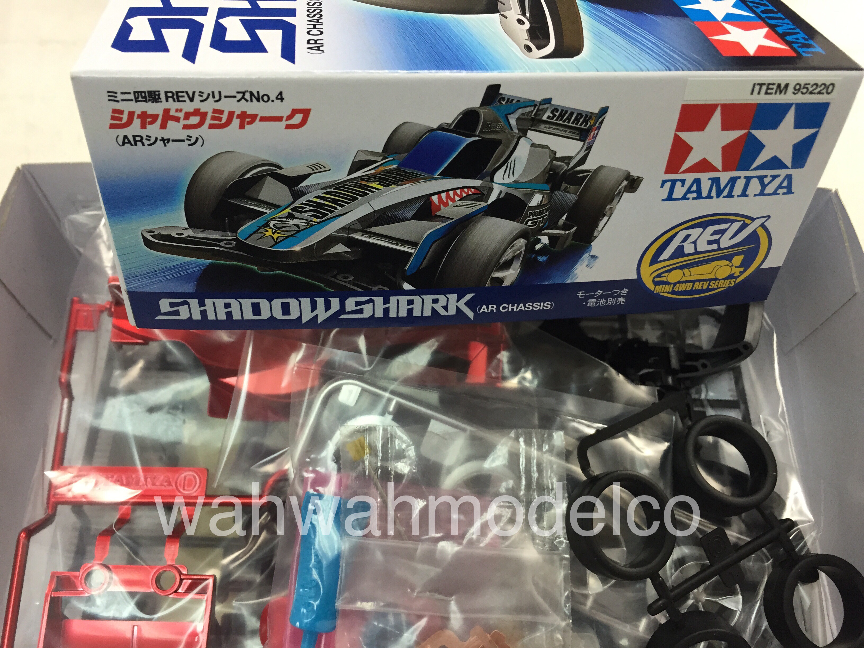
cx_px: 432
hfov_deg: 61.7
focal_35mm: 29
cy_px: 324
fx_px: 724
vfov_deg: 48.2
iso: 50
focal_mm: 4.15
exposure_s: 1/30
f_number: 2.2
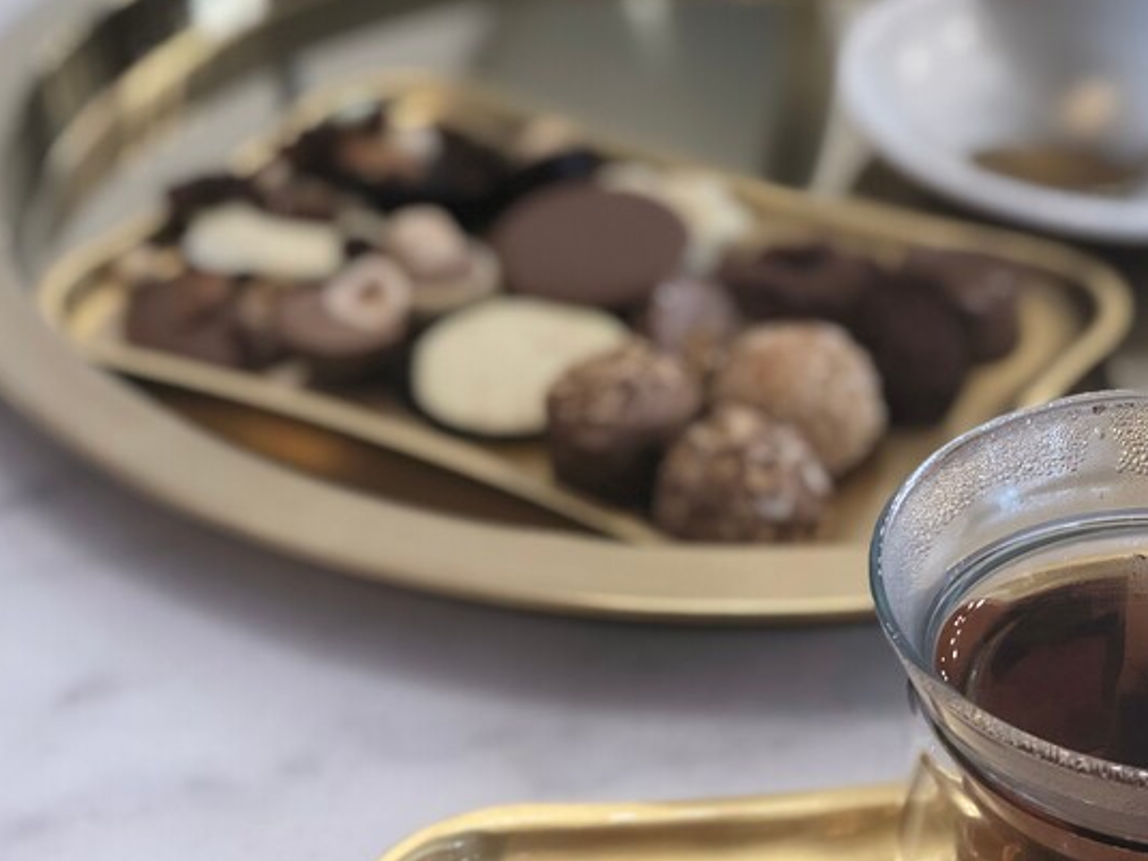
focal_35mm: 85
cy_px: 478
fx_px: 2819
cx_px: 842
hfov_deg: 22.8
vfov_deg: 17.4
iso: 64
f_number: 2.8
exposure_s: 1/33
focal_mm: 6.6
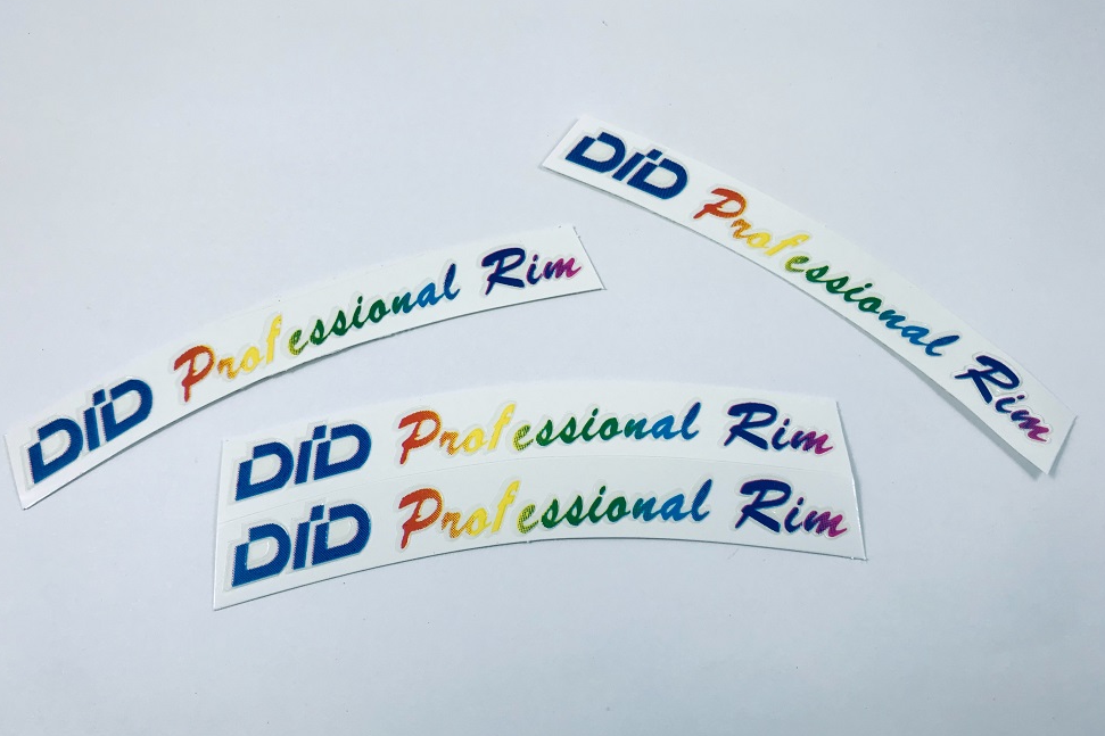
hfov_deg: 61.9
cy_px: 382
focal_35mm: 30
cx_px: 558
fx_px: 921
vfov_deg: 43.6
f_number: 1.8
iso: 20
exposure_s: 1/116
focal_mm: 3.99
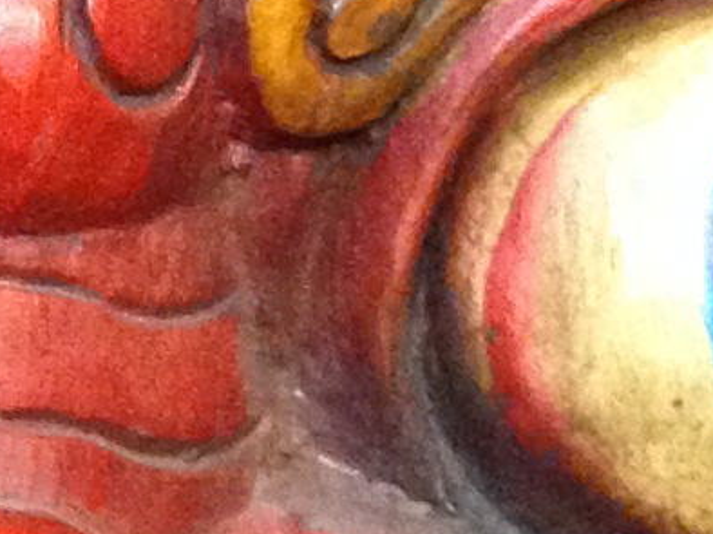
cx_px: -34
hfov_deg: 6.8
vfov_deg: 5.1
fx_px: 5970
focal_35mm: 290
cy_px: 190
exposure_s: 1/15
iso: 400
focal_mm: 4.28
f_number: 2.4
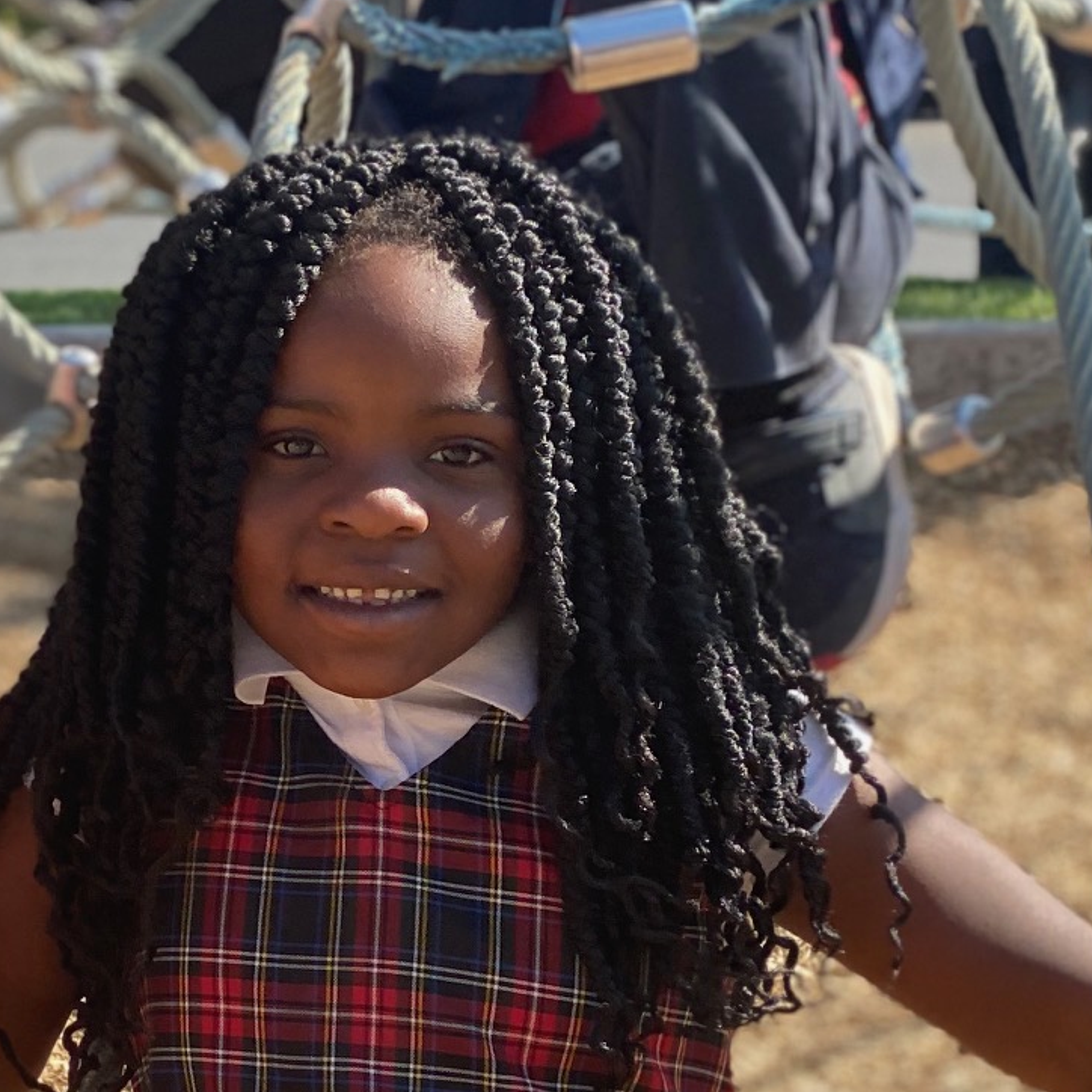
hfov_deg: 13.3
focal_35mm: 128
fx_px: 4568
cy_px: 860
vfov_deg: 13.6
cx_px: -196
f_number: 2
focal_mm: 6
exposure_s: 1/403
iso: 20
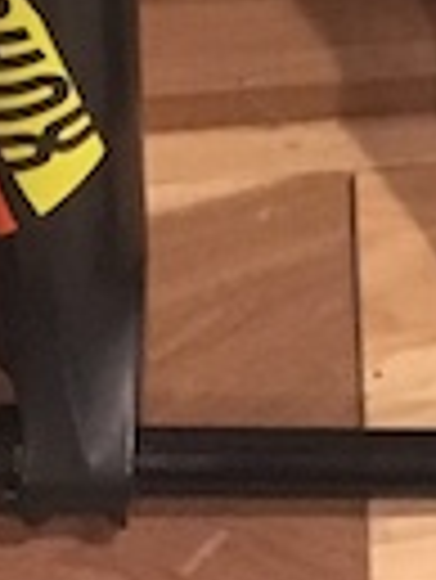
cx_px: 324
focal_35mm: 180
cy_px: -1191
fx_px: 3018
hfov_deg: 8.3
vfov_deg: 8.9
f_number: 2.2
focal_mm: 4.15
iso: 320
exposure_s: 1/15
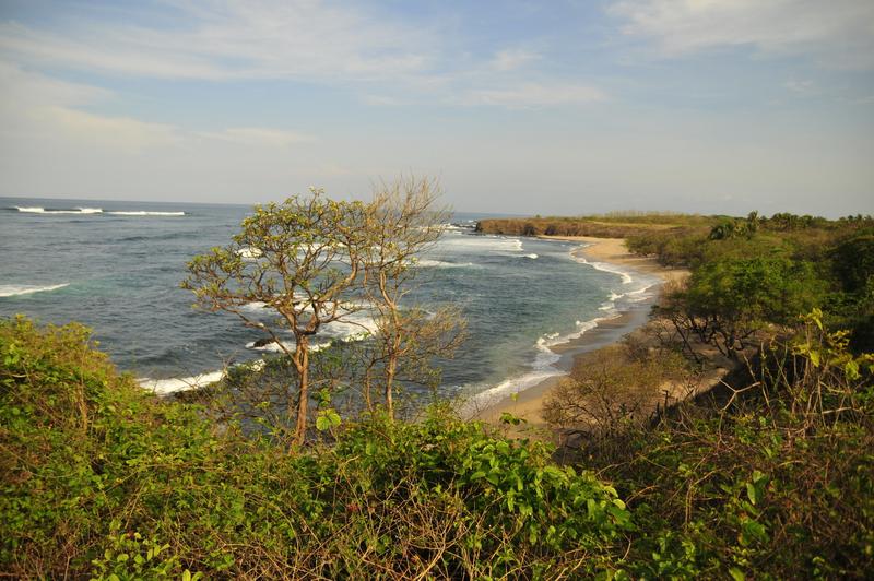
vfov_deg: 50.3
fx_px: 619
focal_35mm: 26
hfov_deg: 70.5
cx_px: 437
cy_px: 290
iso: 400
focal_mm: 17
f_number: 2.8
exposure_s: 1/8000
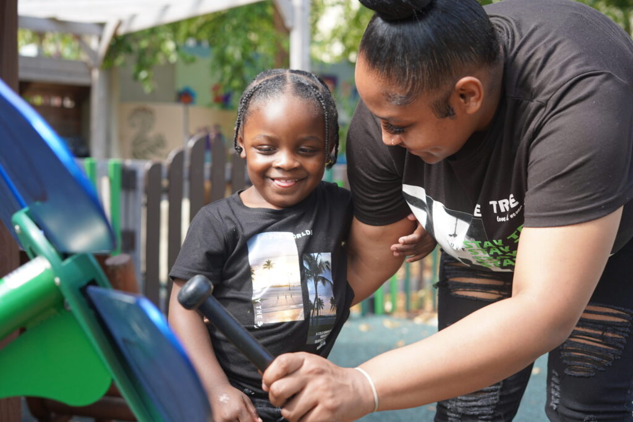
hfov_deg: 39.6
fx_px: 879
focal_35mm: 50
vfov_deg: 27.0
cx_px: 316
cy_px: 211
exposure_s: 1/160
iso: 125
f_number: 4
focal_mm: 50
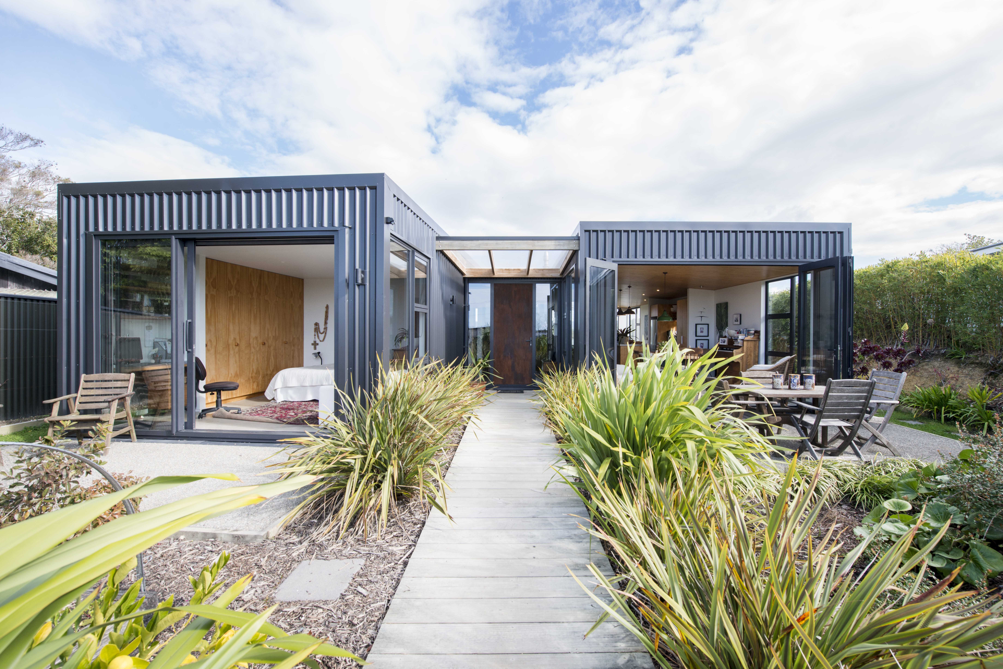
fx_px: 390
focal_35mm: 14
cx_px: 502
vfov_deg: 81.2
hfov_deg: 104.2
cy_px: 334
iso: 400
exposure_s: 1/160
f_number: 9
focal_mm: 14
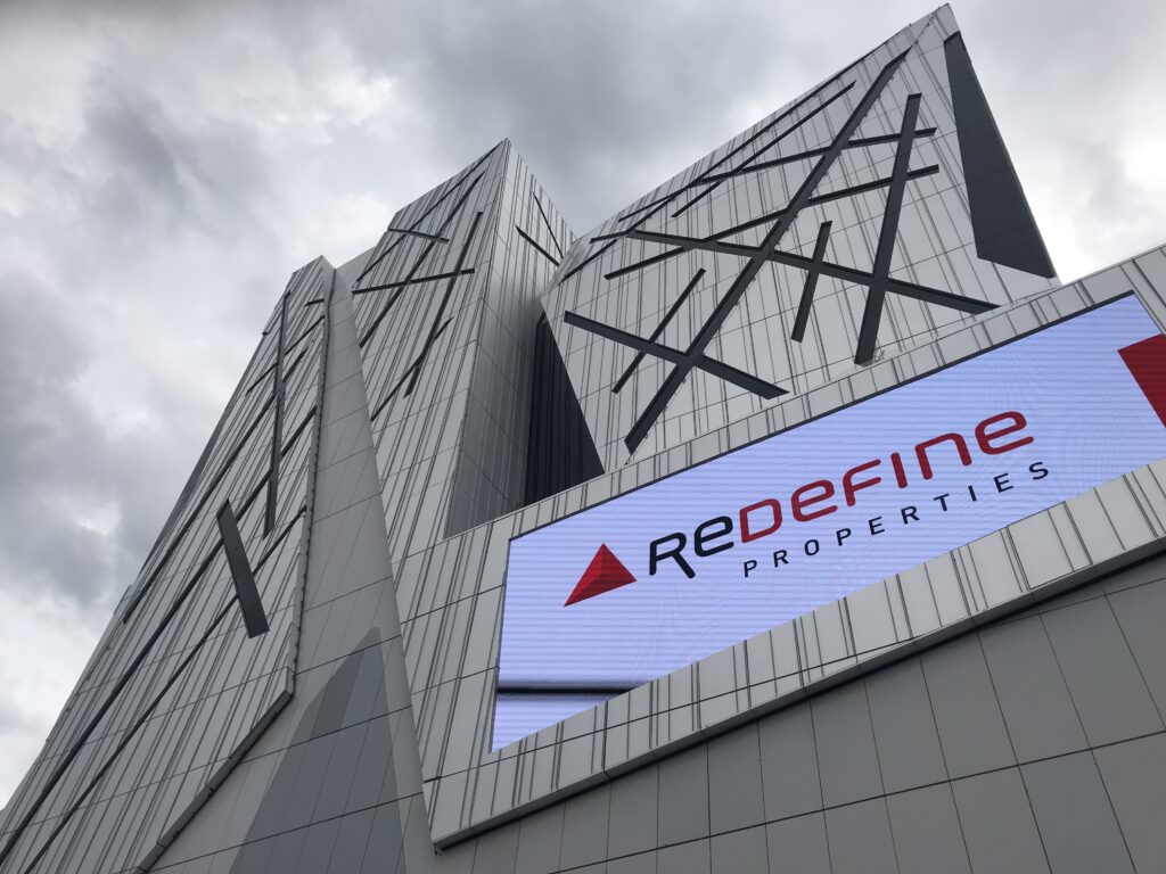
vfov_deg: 49.7
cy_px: 437
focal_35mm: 28
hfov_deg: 63.4
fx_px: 943
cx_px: 583
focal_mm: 3.99
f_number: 1.8
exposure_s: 1/3425
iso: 20
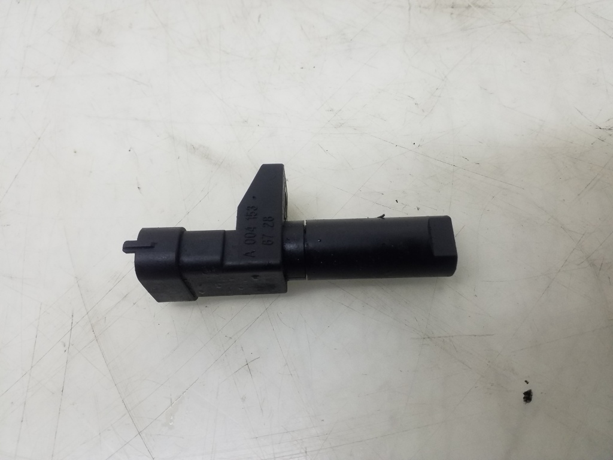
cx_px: 306
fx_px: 478
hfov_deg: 65.3
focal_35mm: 27
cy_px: 230
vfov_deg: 51.4
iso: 125
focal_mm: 3.6
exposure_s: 1/50
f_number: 1.9
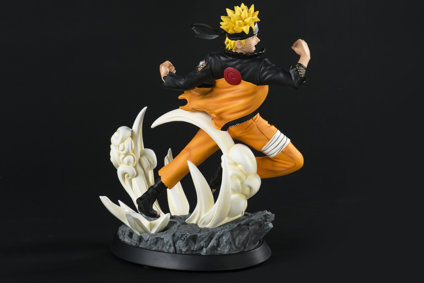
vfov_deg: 11.8
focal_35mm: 116
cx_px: 196
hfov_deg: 17.6
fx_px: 1367
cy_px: 134
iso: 400
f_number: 18
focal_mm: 105
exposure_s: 1/250
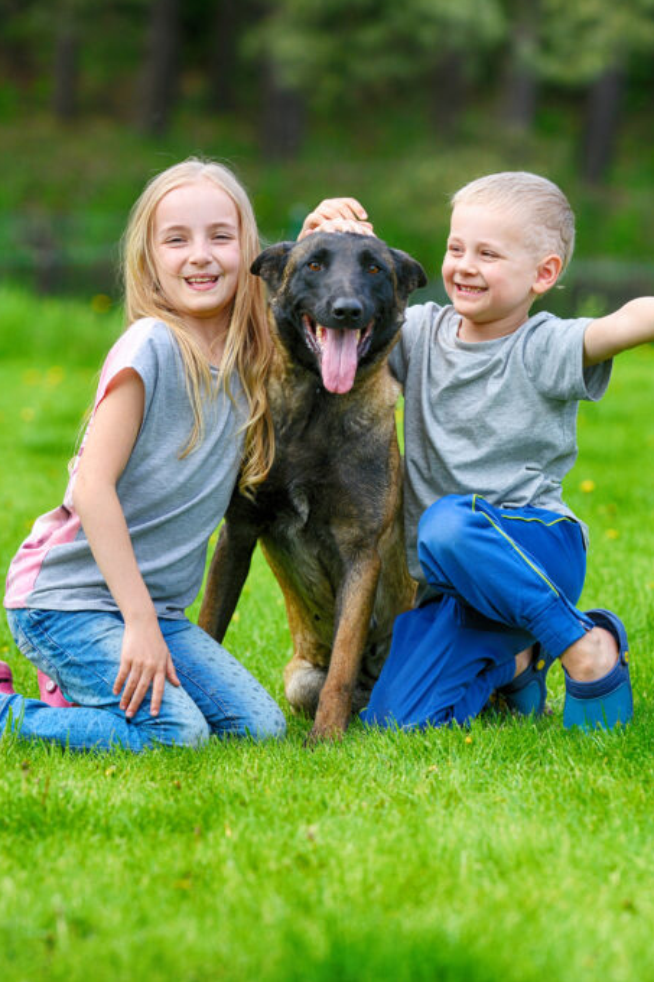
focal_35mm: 196
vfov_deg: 10.5
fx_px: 5343
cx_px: 362
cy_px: 490
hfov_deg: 7.0
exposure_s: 1/250
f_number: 3.5
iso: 200
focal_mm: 130
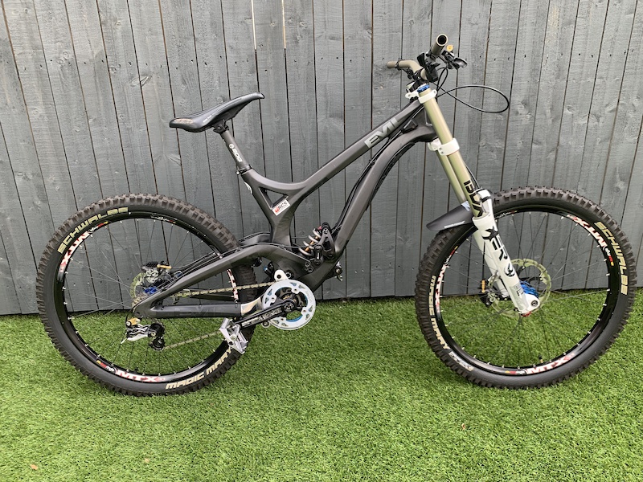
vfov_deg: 53.1
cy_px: 241
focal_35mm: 26
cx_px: 322
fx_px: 483
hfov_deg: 67.3
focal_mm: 4.25
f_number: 1.8
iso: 40
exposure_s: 1/121
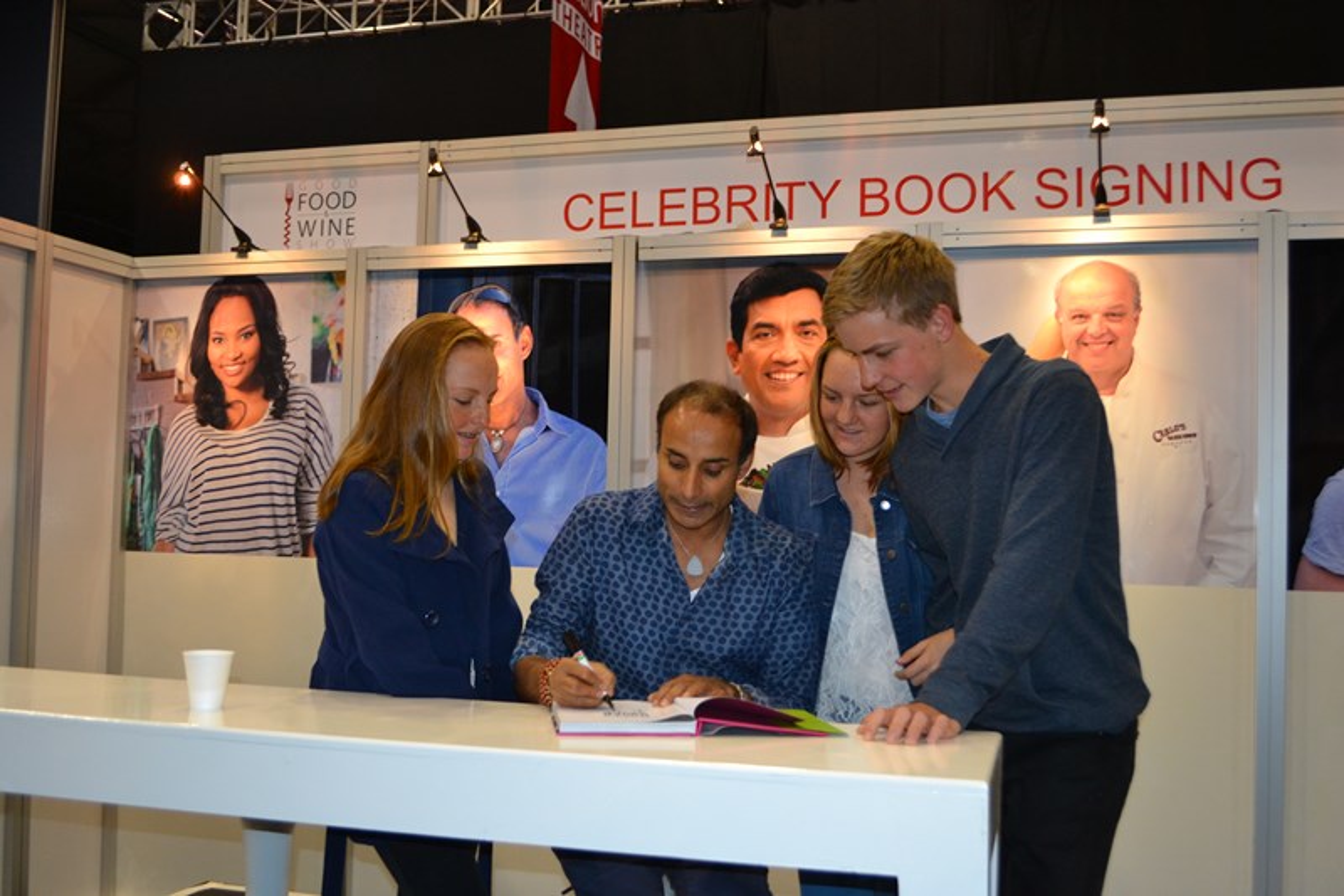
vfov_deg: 36.9
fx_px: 1344
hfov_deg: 53.1
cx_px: 672
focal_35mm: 36
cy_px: 448
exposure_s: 1/60
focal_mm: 24
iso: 900
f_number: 4
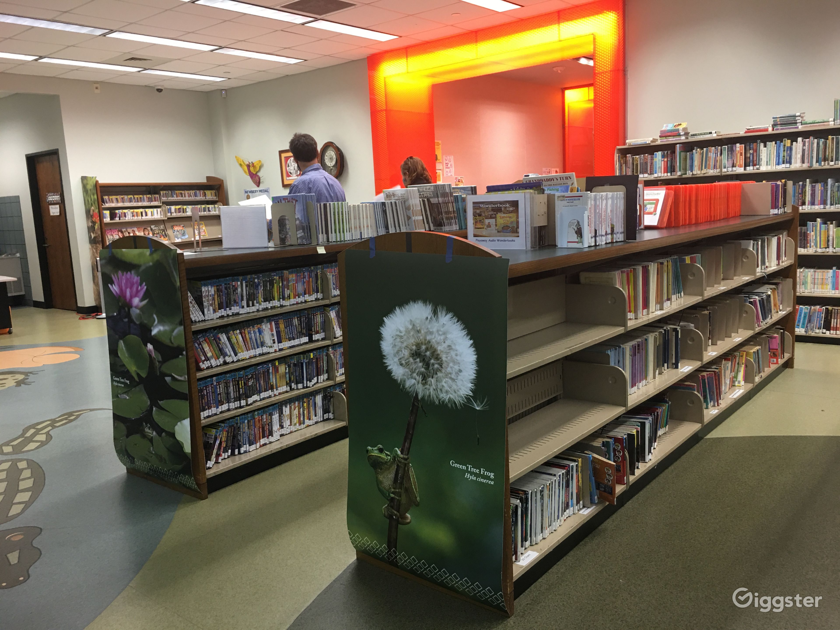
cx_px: 420
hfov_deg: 61.7
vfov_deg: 48.2
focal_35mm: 29
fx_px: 704
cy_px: 315
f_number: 2.2
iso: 40
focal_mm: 4.15
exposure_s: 1/15
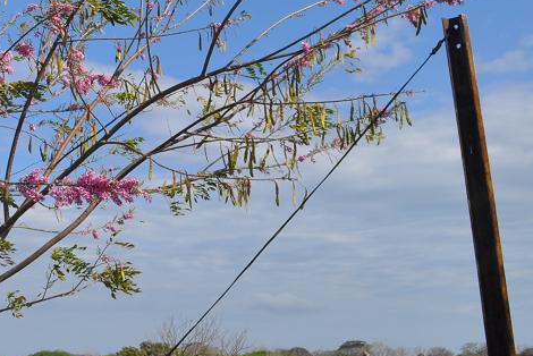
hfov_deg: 23.4
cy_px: -13
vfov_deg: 16.3
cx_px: -35
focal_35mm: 82
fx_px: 1215
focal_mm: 20
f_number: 10
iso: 200
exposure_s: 1/400
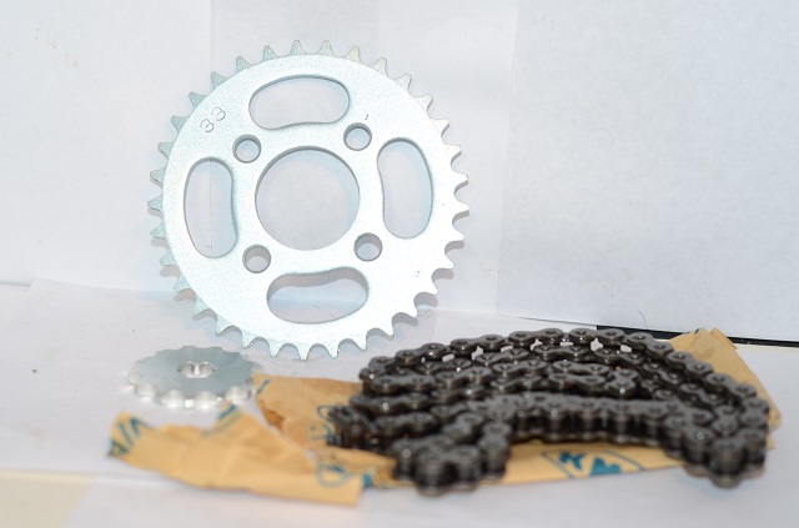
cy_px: 264
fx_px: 1660
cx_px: 400
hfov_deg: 27.1
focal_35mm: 75
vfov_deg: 18.1
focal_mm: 50
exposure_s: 1/60
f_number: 2.8
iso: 100
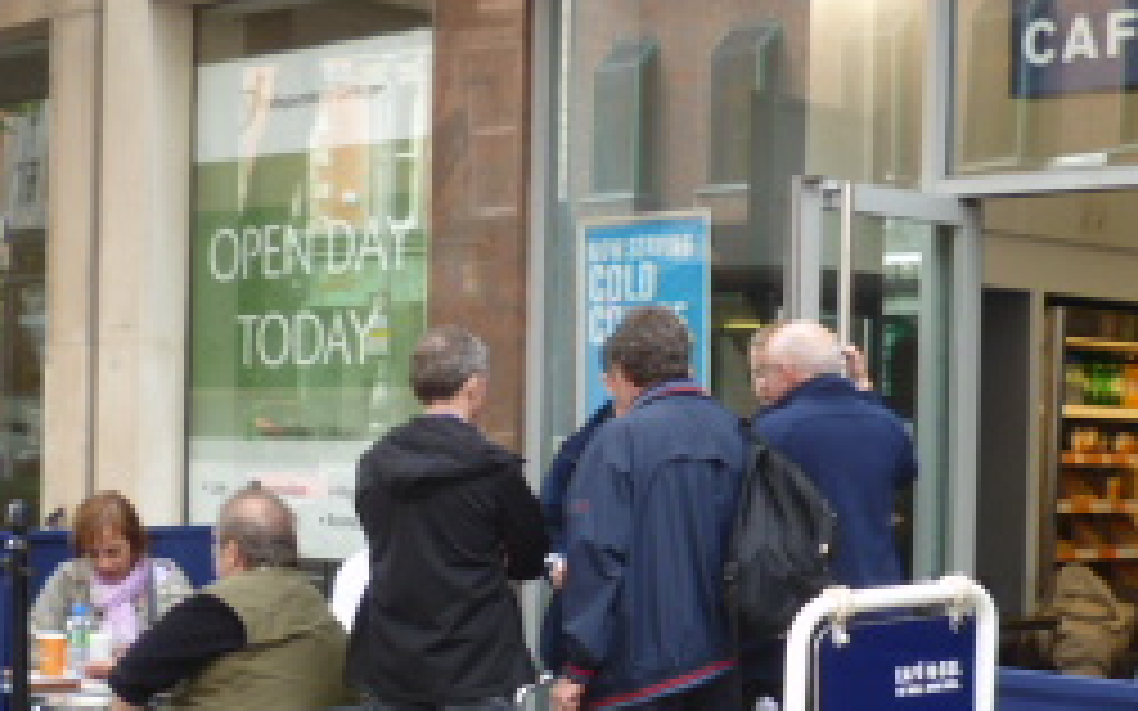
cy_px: 536
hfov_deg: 27.4
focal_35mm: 75
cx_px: 742
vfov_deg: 17.3
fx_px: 2326
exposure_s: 1/30
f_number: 2.8
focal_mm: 5
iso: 80
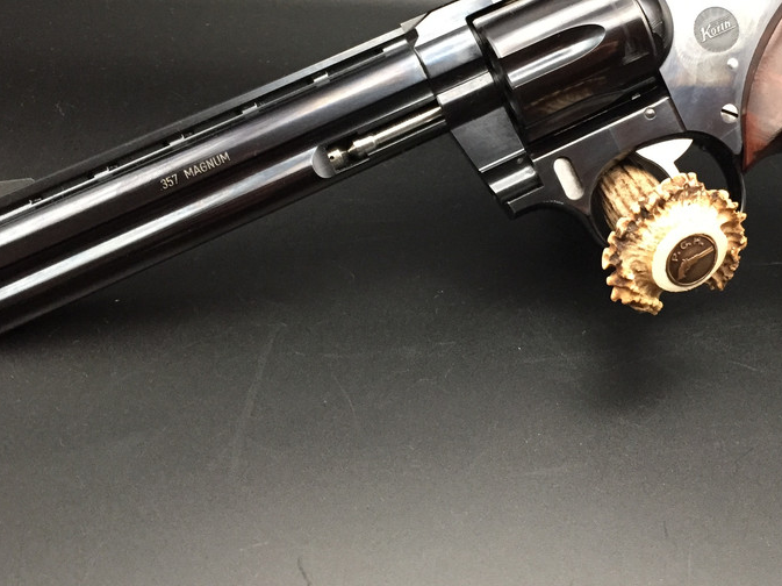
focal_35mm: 46
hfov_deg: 40.9
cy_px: 167
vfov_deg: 31.1
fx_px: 1039
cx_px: 505
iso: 250
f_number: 2.2
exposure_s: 1/30
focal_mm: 4.15
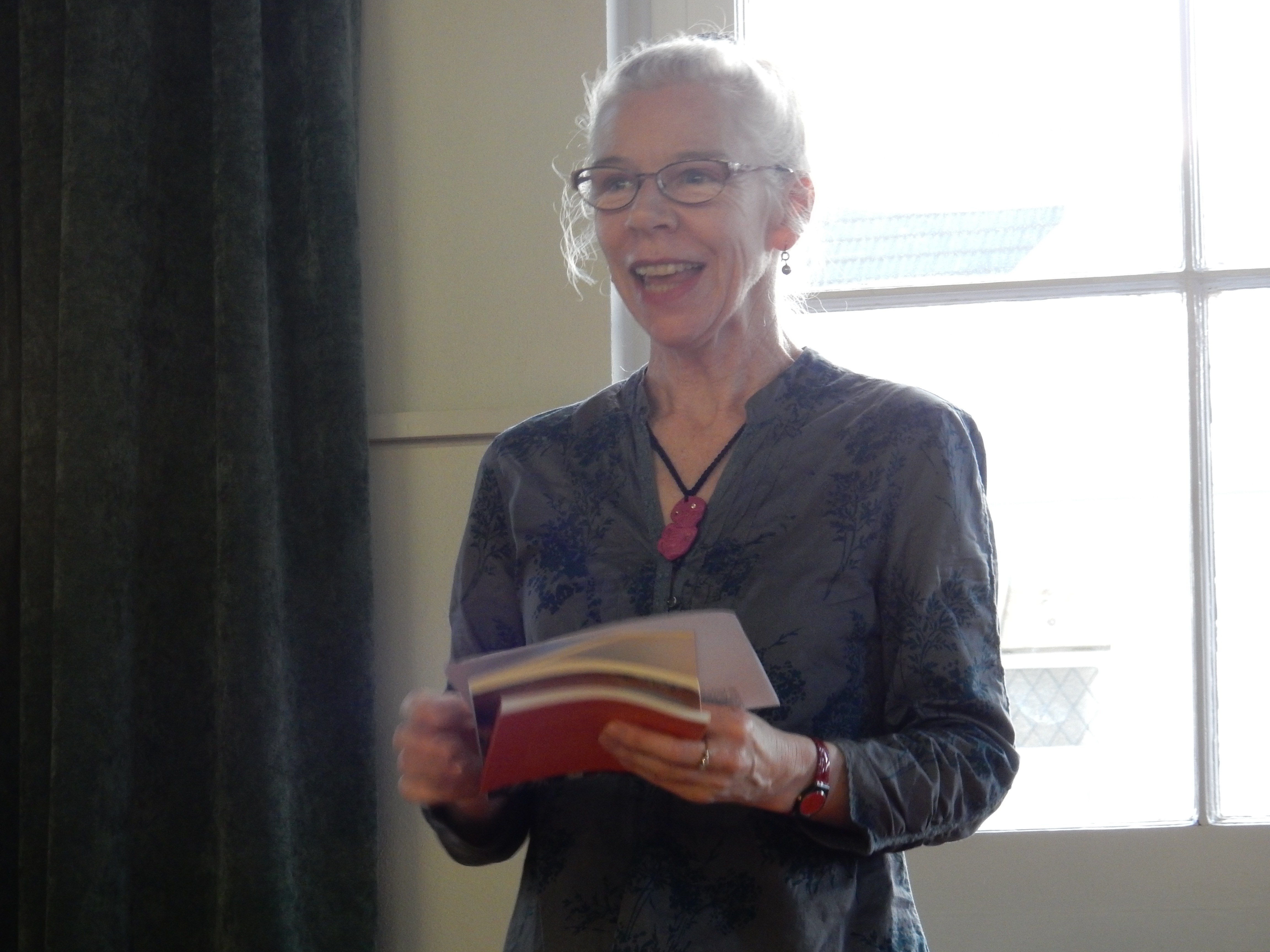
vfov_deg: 10.7
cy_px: 476
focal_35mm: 139
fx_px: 5100
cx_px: 635
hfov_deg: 14.2
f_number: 6
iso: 400
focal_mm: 24.7
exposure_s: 1/25
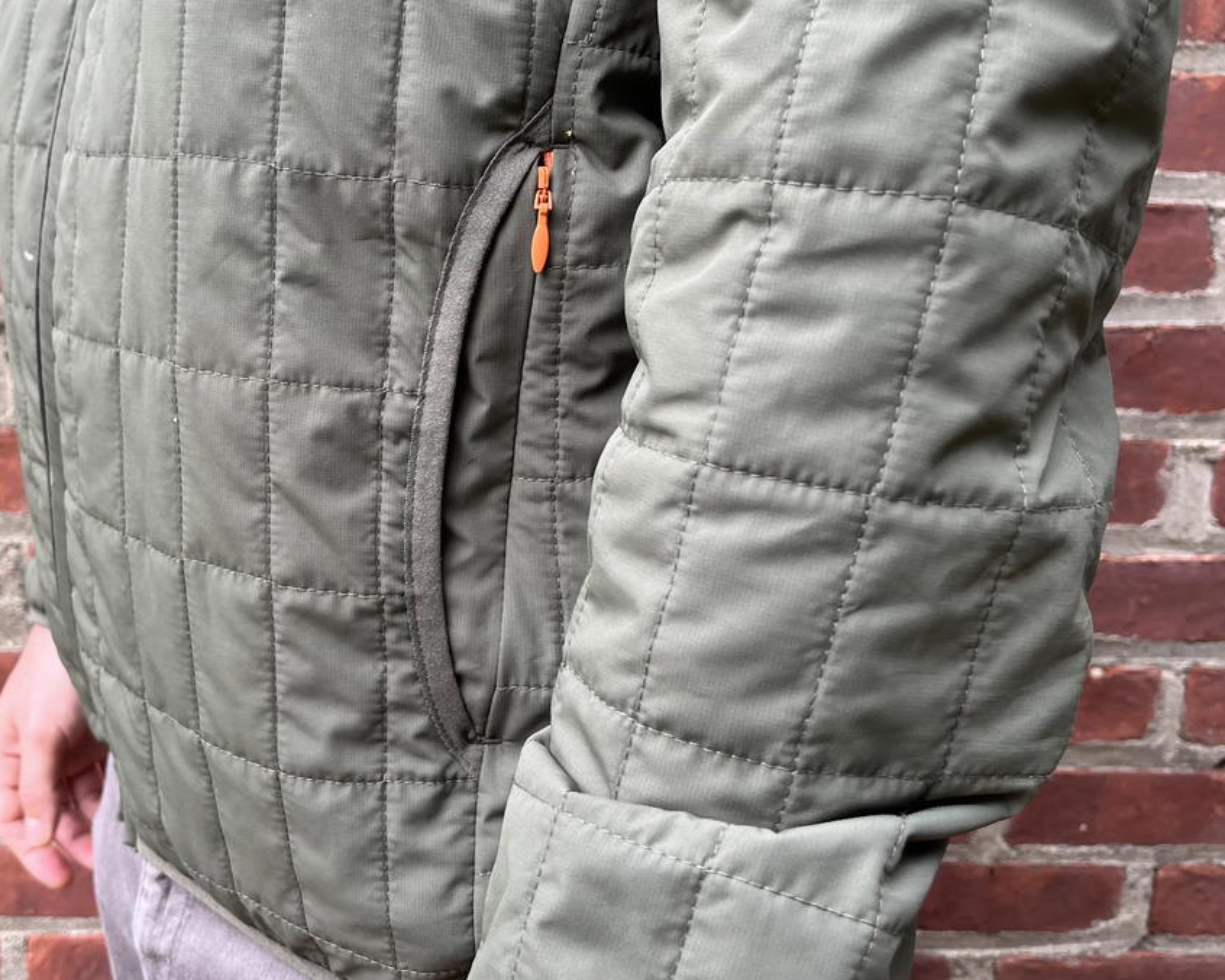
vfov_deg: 41.1
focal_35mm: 36
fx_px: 1305
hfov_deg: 49.0
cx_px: 363
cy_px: 465
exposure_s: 1/122
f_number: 1.6
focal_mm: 5.1
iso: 40
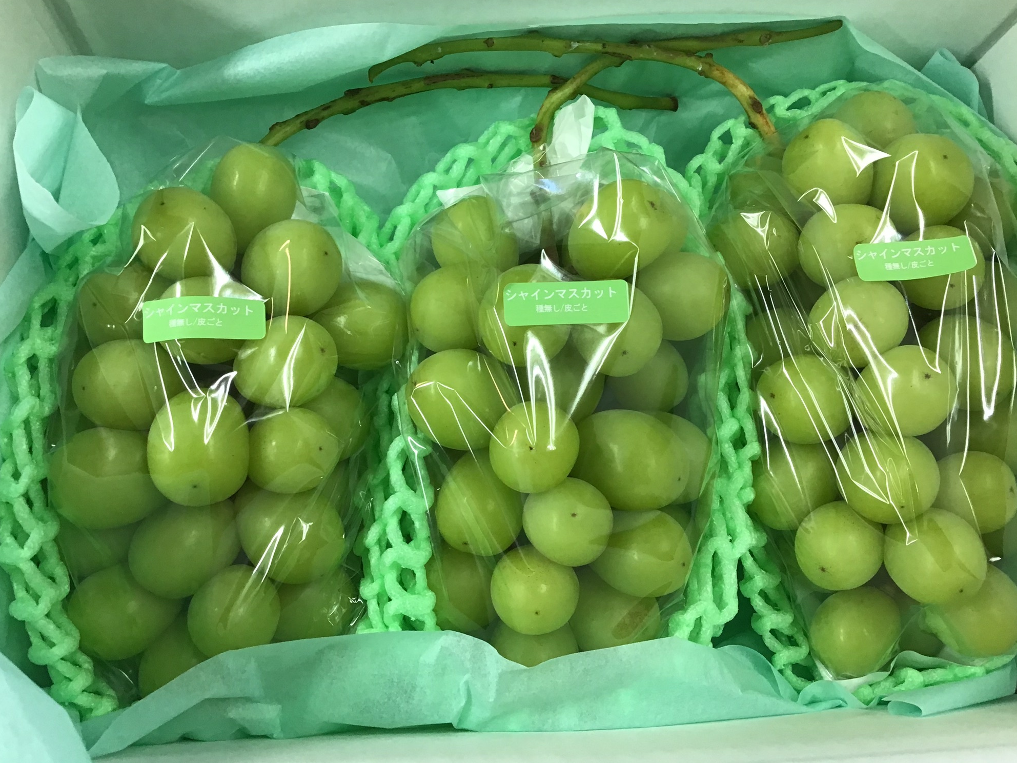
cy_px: 373
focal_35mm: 32
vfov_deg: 44.2
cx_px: 497
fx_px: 940
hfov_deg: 56.8
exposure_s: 1/33
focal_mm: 3.3
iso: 32
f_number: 2.4
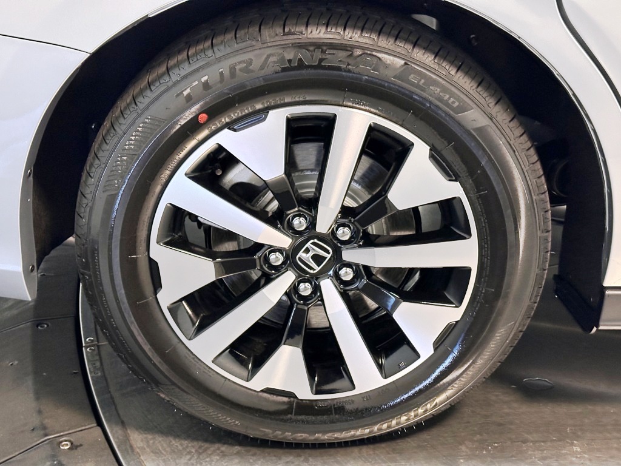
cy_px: 233
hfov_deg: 39.7
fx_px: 861
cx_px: 310
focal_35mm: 48
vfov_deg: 30.3
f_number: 1.78
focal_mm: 6.86
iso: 500
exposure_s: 1/30
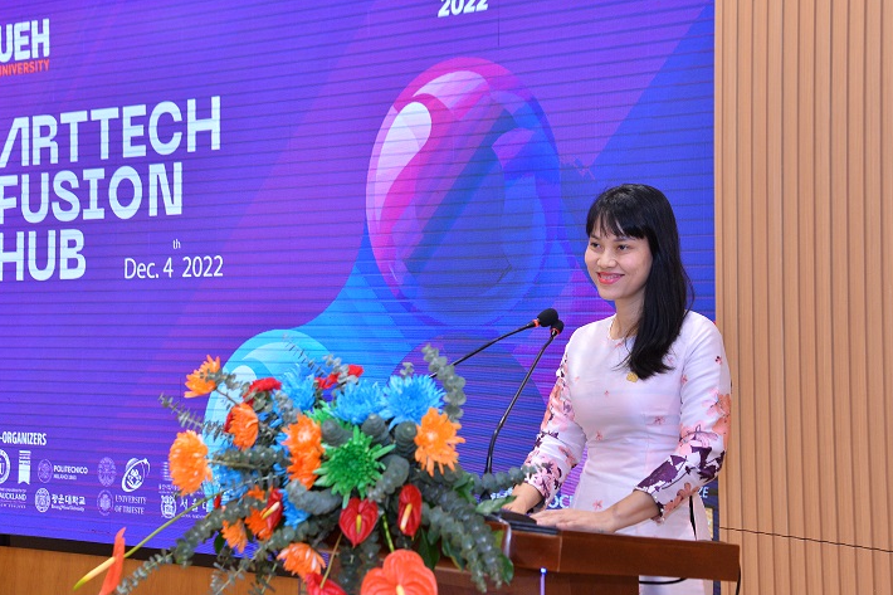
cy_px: 267
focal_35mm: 62
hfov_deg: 32.4
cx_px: 459
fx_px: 1537
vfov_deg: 21.9
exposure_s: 1/125
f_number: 5
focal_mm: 55
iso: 1250
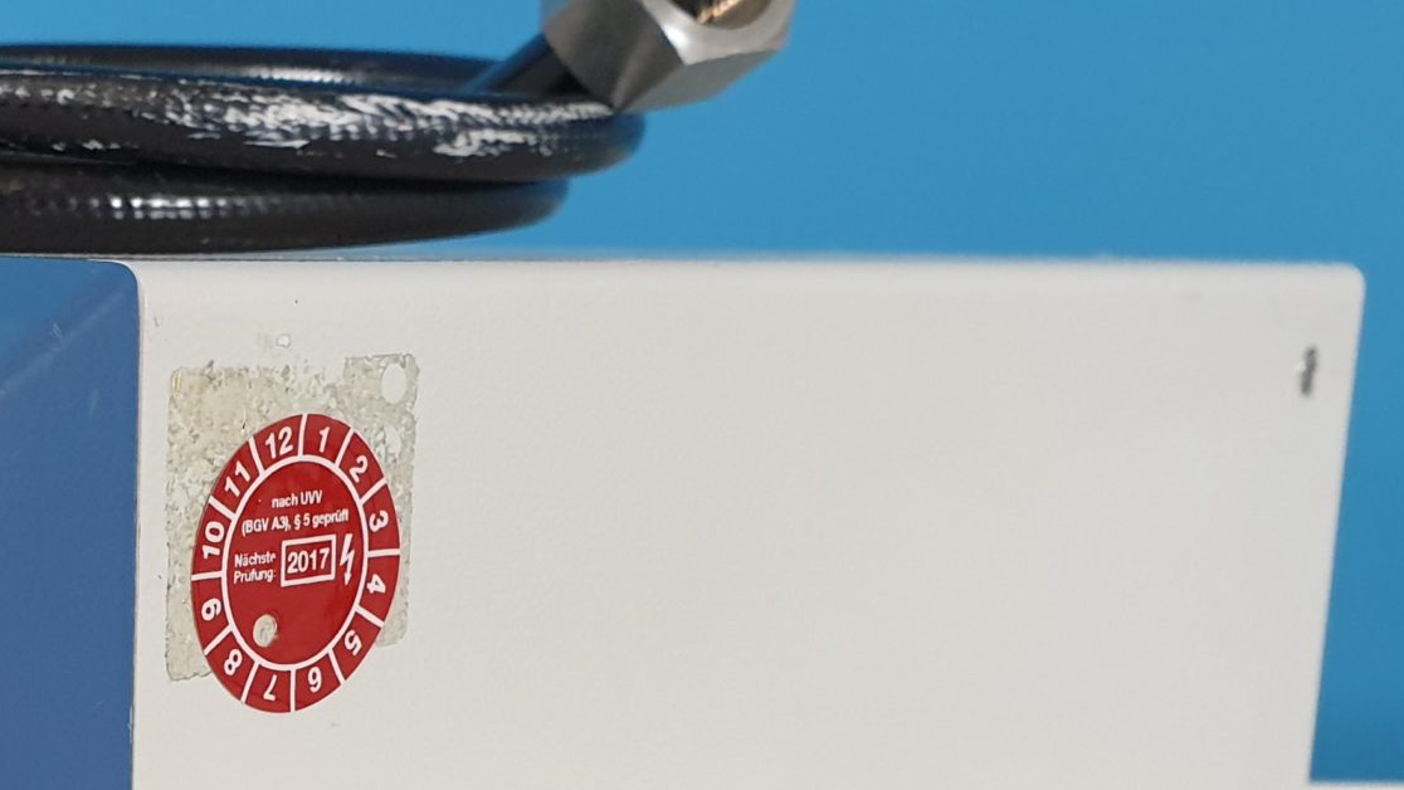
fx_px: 2420
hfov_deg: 30.7
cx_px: 112
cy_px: 740
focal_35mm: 65
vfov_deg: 18.2
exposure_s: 1/50
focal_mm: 4.3
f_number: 2.4
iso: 320
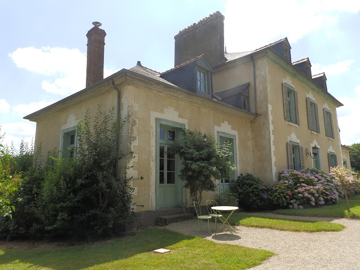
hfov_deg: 69.4
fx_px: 260
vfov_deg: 54.9
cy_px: 135
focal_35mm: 25
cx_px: 180
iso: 80
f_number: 4.5
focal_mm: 4.6
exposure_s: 1/400
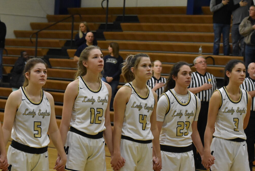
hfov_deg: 12.7
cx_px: 97
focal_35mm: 162
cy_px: 129
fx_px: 1148
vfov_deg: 8.5
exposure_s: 1/400
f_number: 5.6
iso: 3200
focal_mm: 70
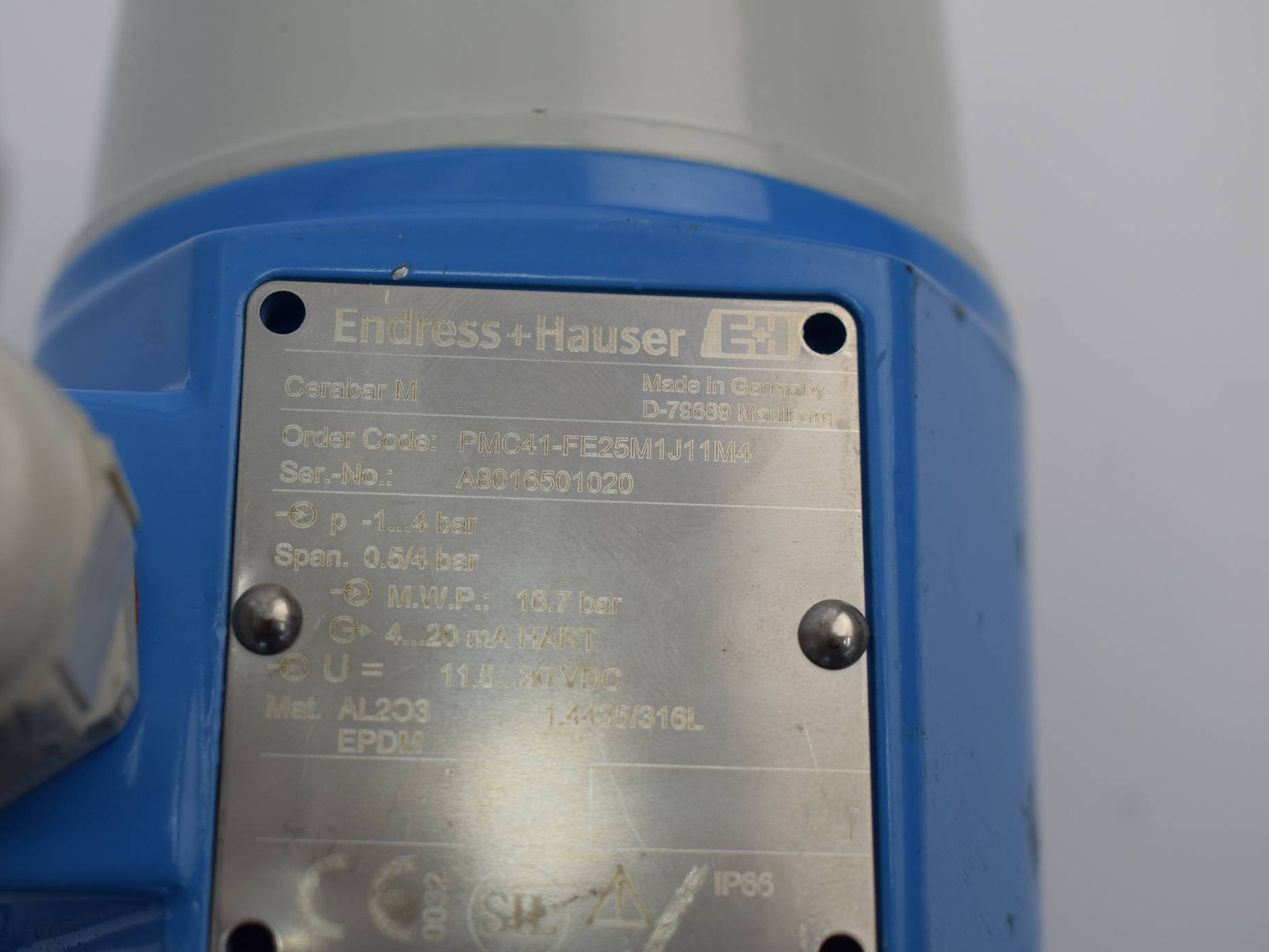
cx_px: 561
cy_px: 459
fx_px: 2236
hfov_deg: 31.7
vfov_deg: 24.0
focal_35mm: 61
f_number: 6.7
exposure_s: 1/180
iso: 400
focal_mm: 36
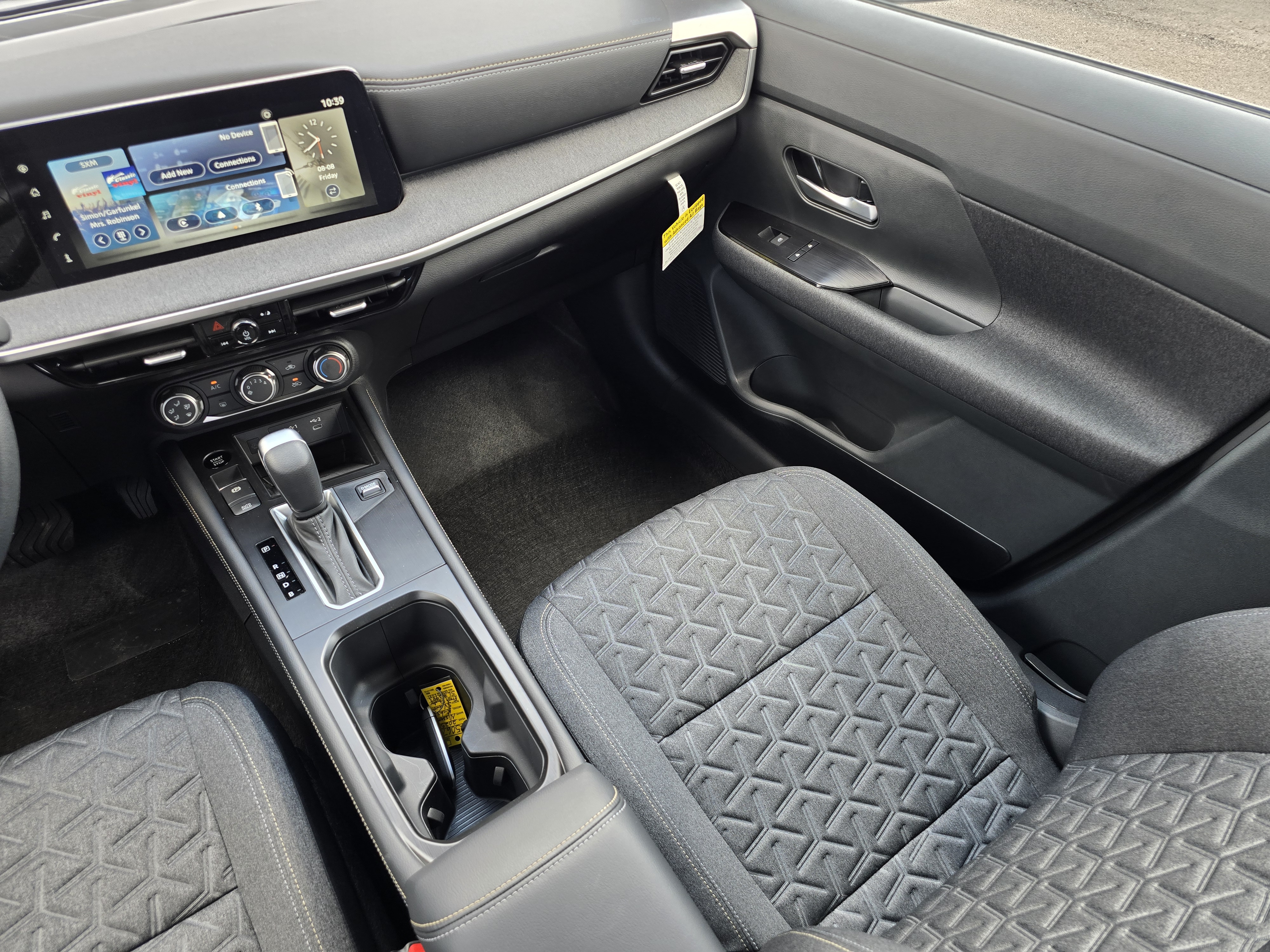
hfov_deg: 73.9
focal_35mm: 23
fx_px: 844
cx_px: 635
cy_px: 476
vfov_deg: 58.9
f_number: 1.7
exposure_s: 1/180
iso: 80
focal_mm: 6.3
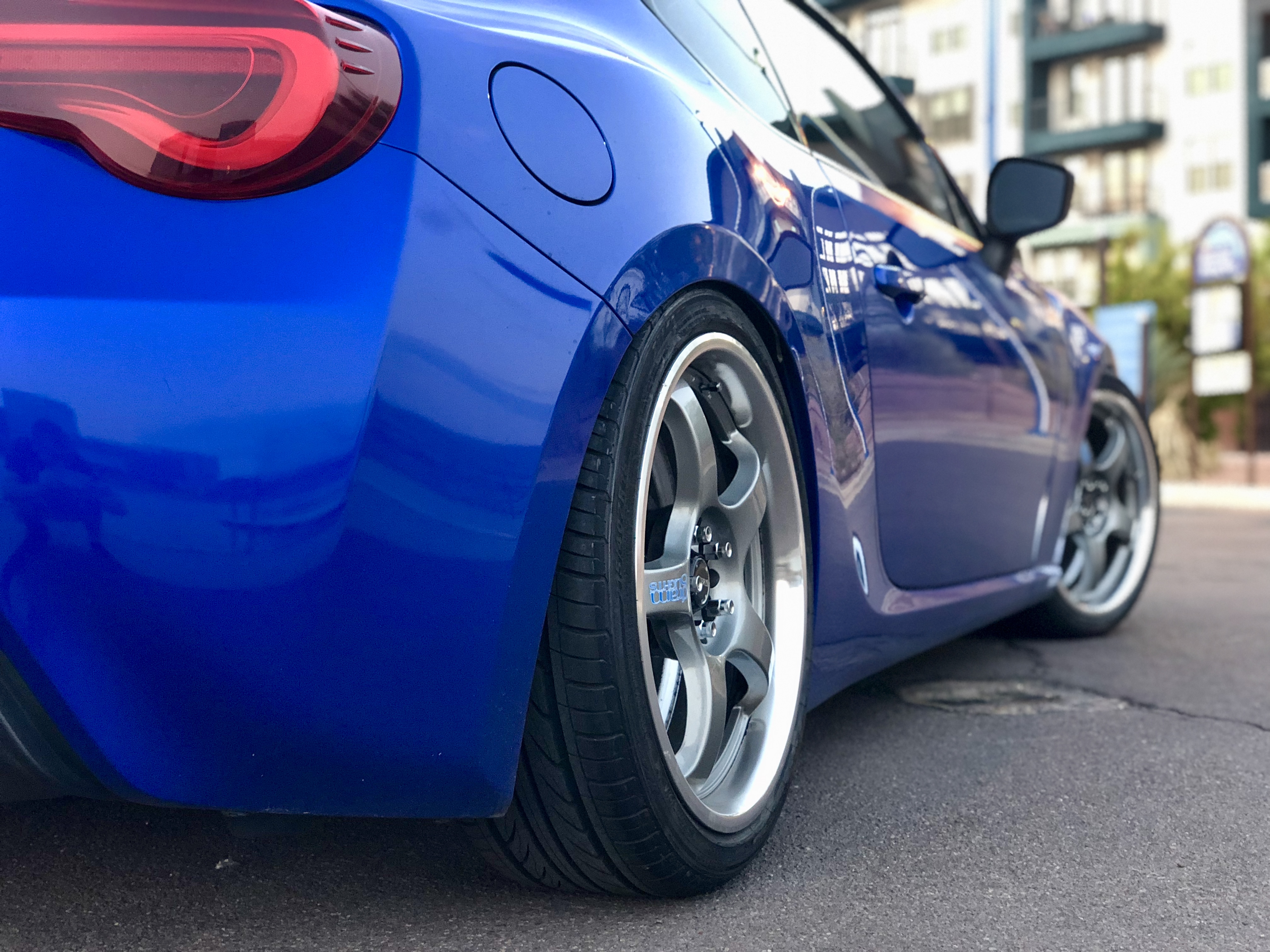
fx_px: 1908
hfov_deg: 36.8
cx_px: 635
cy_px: 476
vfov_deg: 28.0
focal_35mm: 52
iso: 160
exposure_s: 1/20
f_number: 2.4
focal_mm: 6
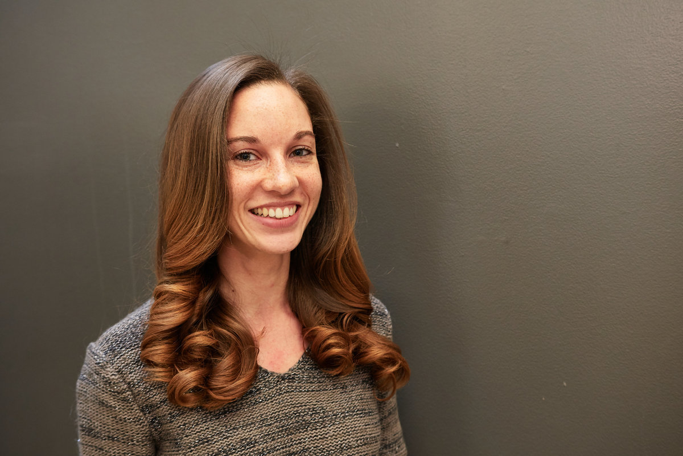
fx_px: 854
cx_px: 342
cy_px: 228
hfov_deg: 43.6
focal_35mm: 45
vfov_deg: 29.9
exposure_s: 1/50
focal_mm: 30
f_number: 3.2
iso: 800
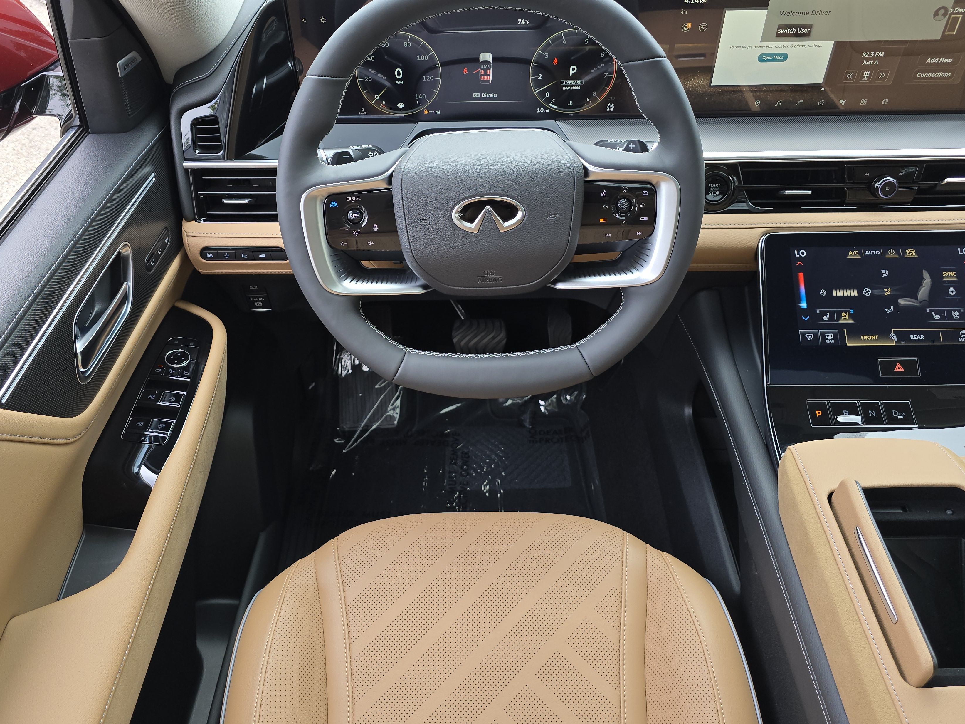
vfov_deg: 49.7
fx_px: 781
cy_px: 342
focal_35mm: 28
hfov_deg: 63.3
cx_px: 437
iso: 25
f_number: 1.7
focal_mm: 6.3
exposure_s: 1/180
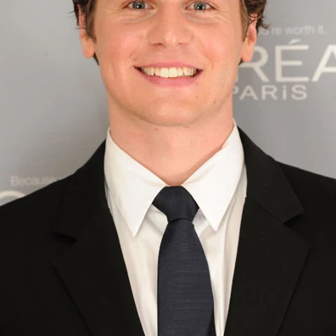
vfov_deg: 8.0
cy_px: 92
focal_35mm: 219
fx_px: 2405
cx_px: 168
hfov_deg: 8.0
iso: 320
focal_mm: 170
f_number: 7.1
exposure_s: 1/160
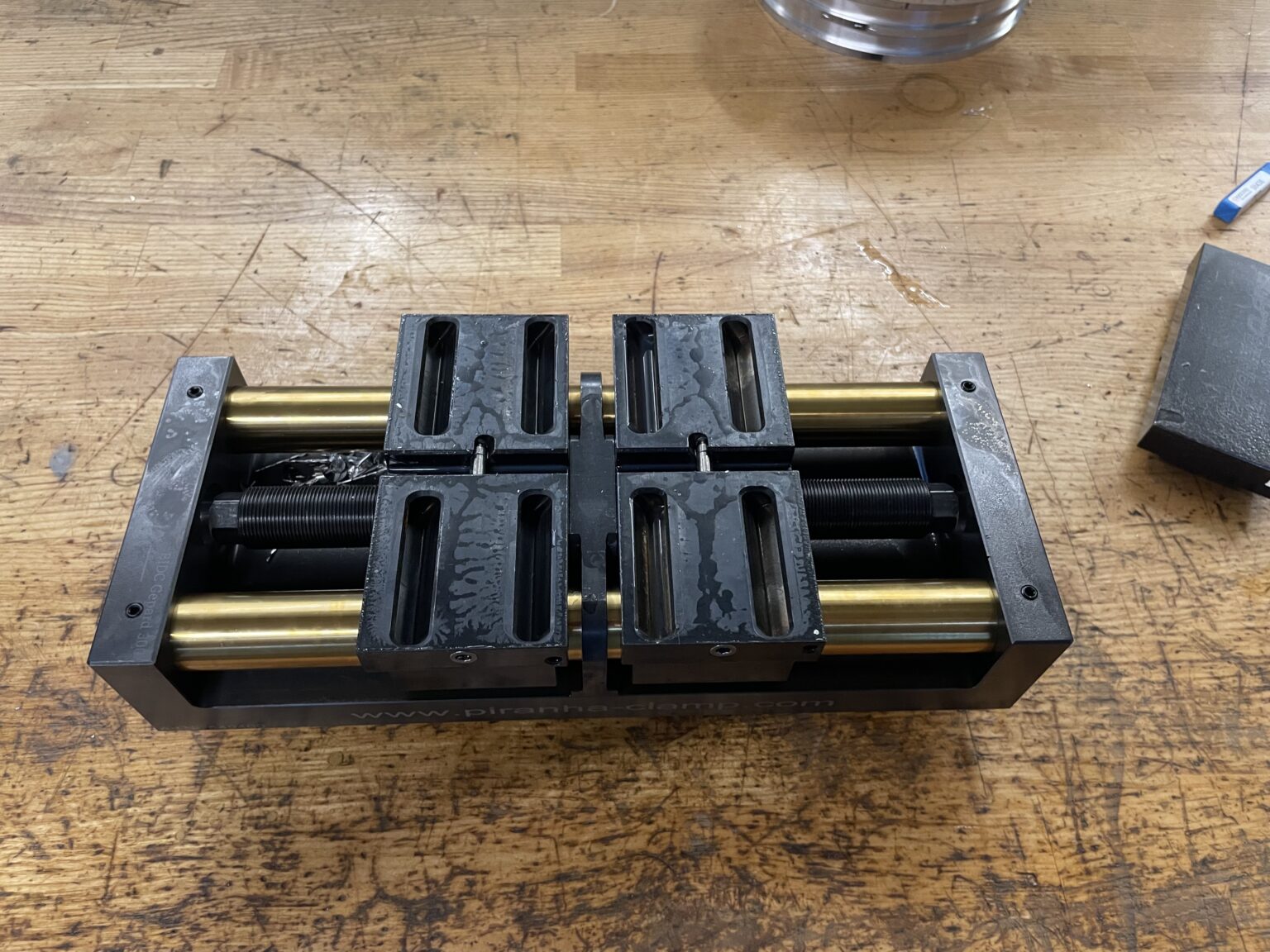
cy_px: 476
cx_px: 635
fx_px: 954
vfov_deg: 53.1
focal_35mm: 26
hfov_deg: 67.3
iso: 250
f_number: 1.6
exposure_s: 1/60
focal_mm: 4.2
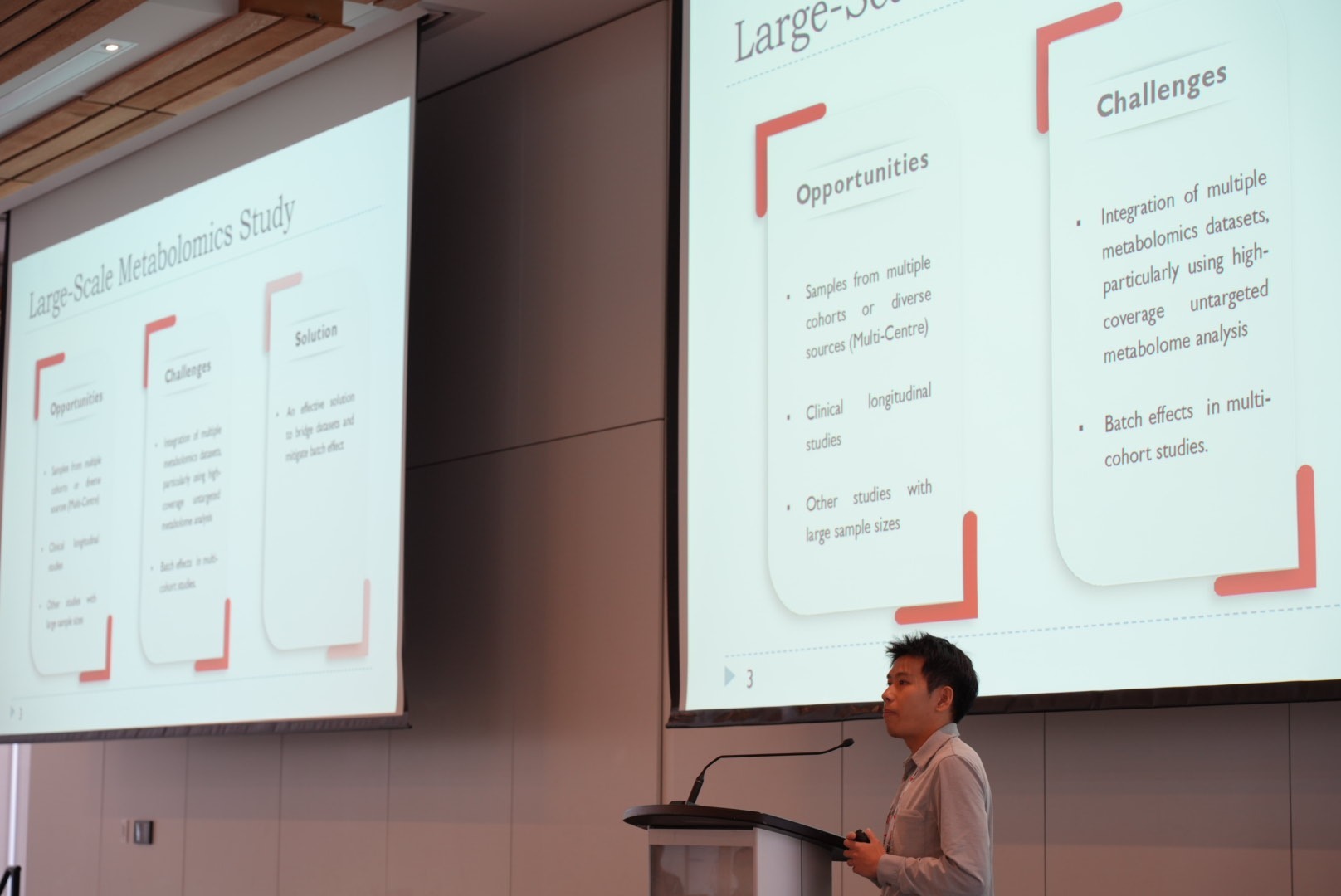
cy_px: 448
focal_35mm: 75
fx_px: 2796
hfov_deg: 27.0
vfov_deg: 18.2
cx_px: 670
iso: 800
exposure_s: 1/80
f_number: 5
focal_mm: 75
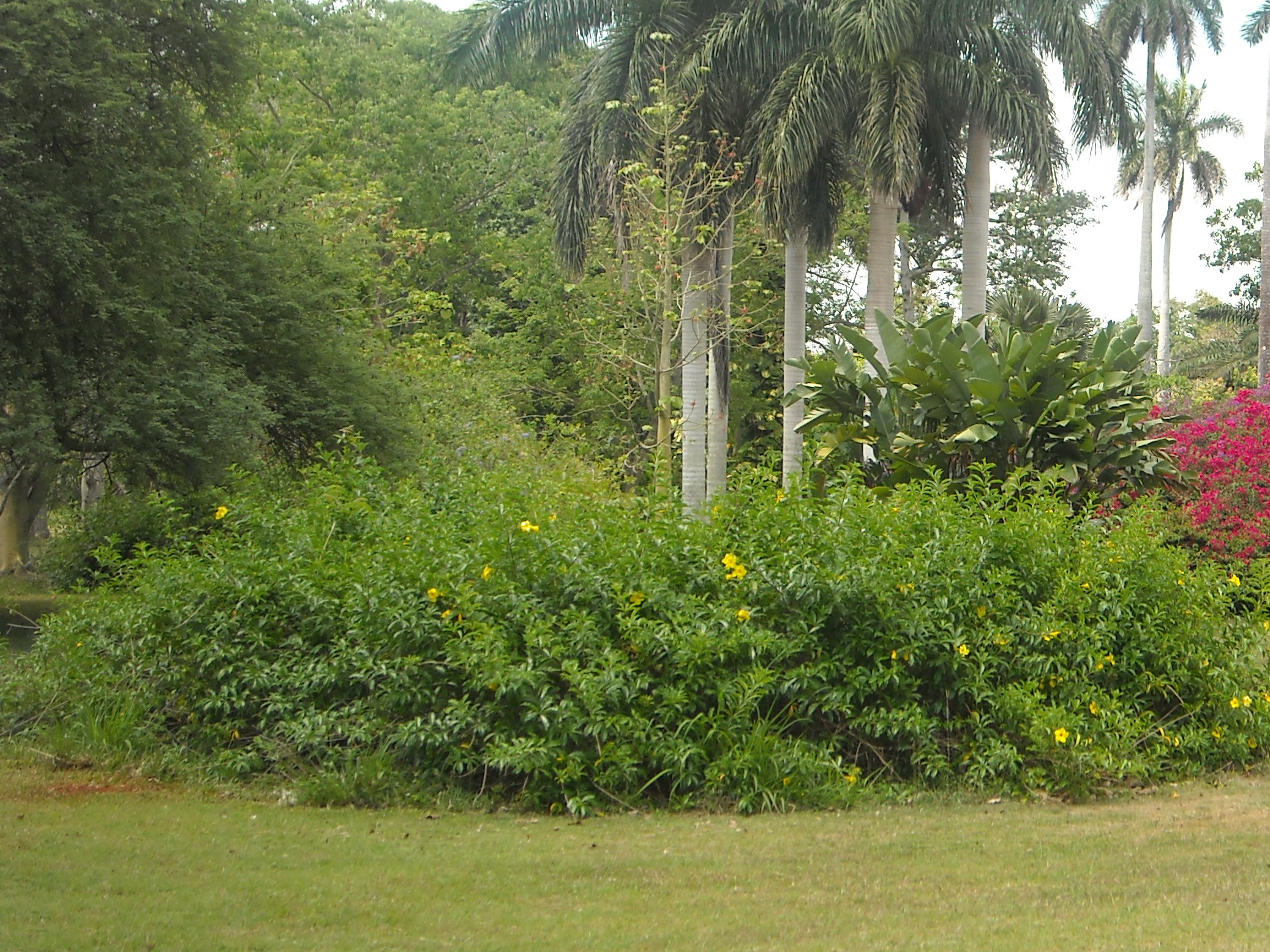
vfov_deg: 17.3
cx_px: 972
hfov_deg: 22.8
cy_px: 357
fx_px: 3118
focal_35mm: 85
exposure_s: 1/353
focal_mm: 8.85
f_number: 3.3
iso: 64
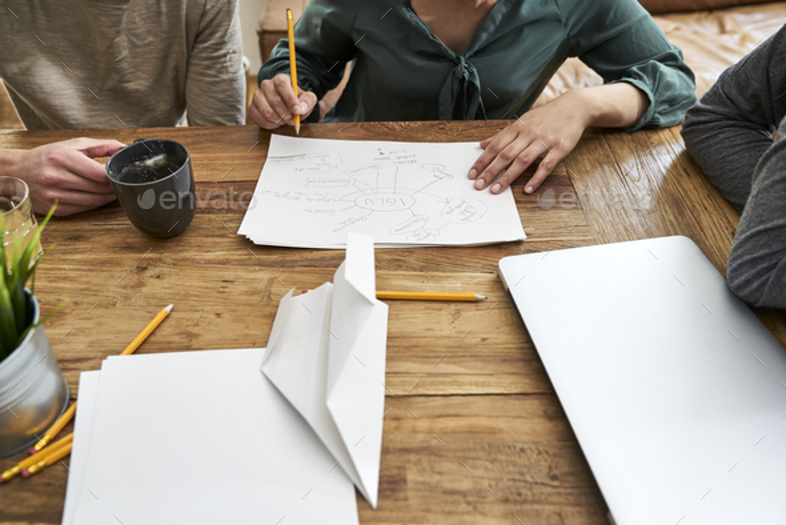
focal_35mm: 29
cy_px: 262
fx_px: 633
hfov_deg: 63.6
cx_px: 393
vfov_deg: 45.0
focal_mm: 29
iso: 640
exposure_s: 1/160
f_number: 3.5
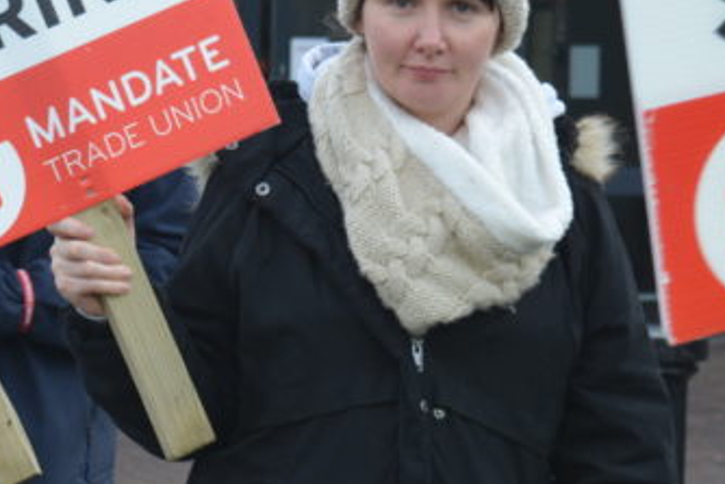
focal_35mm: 193
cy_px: 144
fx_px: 3888
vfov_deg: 7.1
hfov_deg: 10.6
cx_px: 260
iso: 200
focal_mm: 42
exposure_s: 1/160
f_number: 6.3
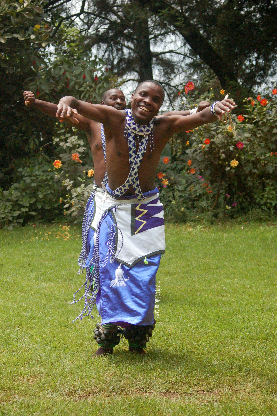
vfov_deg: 24.2
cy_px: 208
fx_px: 971
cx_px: 138
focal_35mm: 84
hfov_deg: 16.2
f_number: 6.3
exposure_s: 1/500
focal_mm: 56
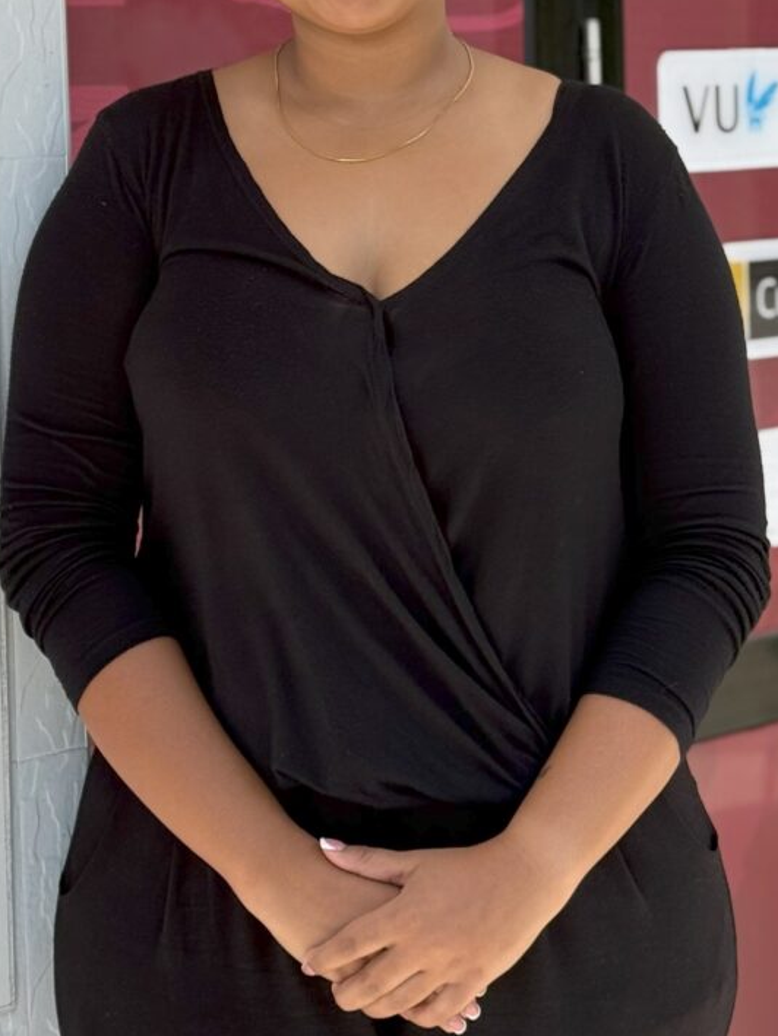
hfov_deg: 14.2
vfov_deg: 18.7
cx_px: 174
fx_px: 3116
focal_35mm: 104
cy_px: 219
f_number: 1.78
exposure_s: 1/1931
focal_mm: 6.76
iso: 100
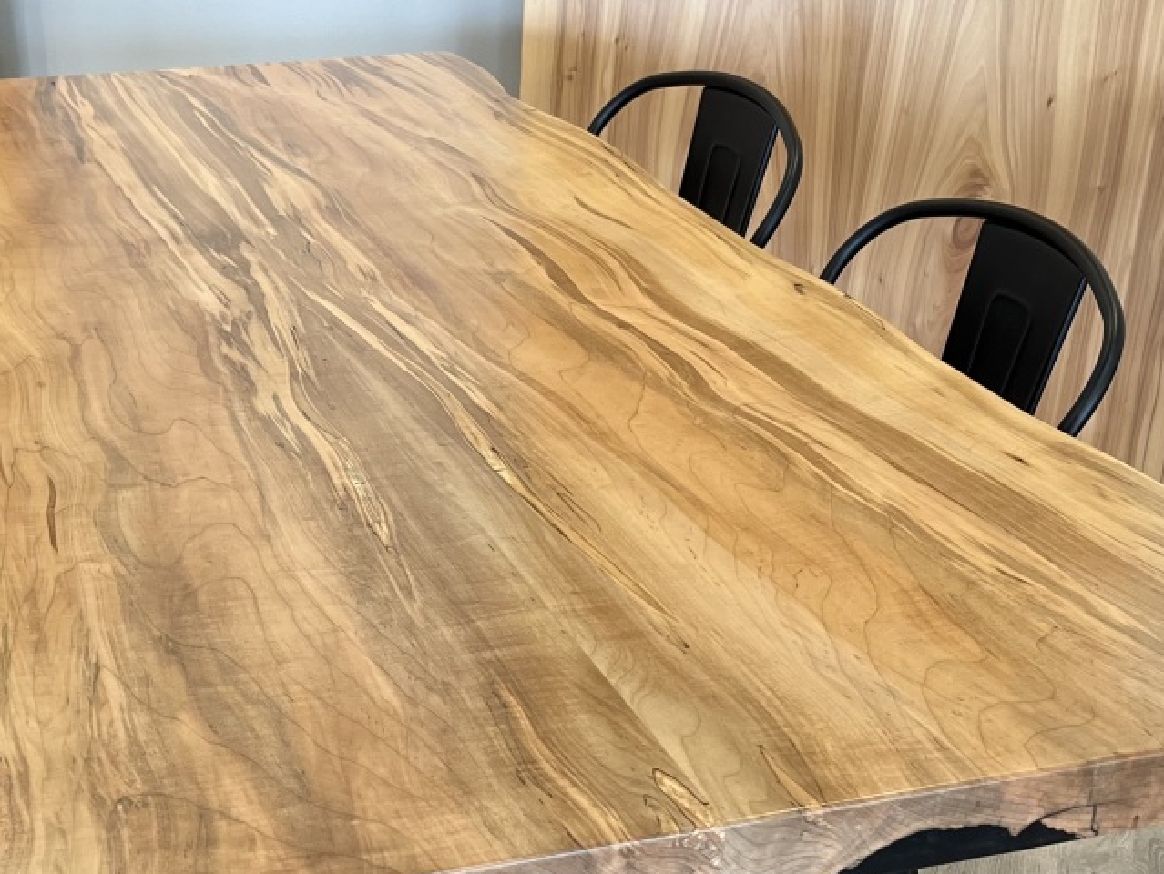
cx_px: 403
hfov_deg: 31.5
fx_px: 2052
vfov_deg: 23.7
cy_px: 713
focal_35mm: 61
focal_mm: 5.7
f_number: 1.5
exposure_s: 1/120
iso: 125
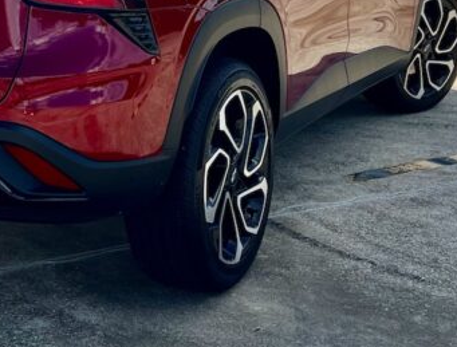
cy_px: -51
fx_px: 809
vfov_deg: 22.6
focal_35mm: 61
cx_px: 76
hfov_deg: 30.6
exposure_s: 1/3571
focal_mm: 5.7
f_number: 1.5
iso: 50
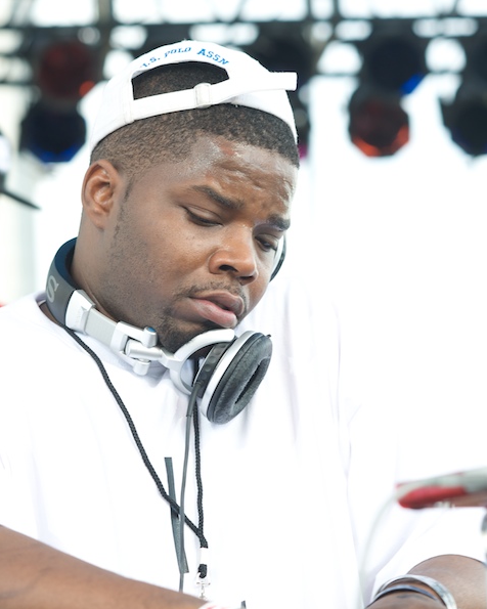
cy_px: 367
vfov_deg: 12.5
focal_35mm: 154
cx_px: 245
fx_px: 2775
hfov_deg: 10.0
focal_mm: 135
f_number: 6.3
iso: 280
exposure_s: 1/125
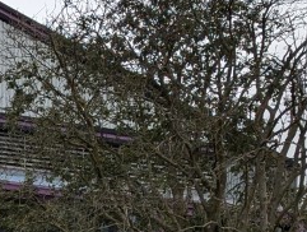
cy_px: 465
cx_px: -90
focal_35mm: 119
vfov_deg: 11.3
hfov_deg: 15.7
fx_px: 1058
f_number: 1.85
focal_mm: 6.81
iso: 42
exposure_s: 1/826
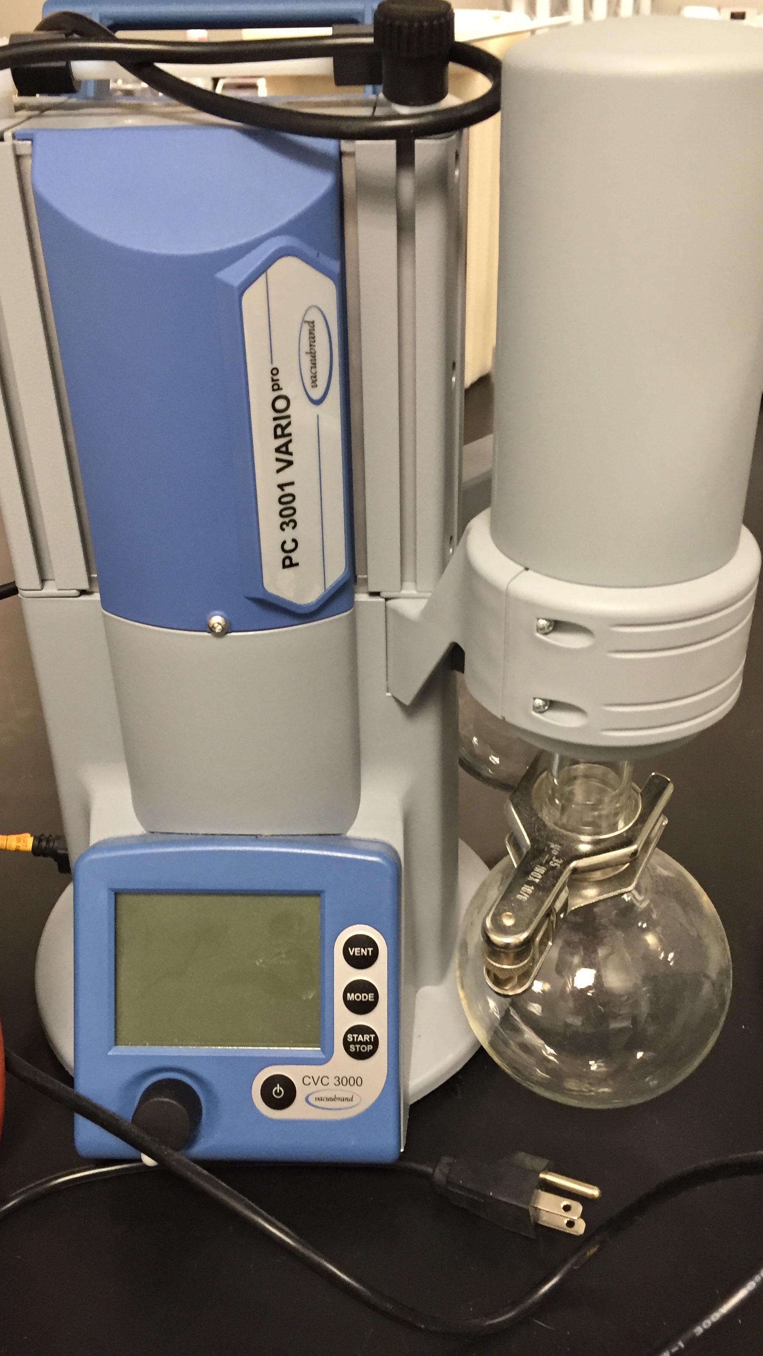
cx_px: 376
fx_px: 1151
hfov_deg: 36.7
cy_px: 684
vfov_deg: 61.0
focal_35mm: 32
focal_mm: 4.15
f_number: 2.2
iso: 160
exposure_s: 1/30
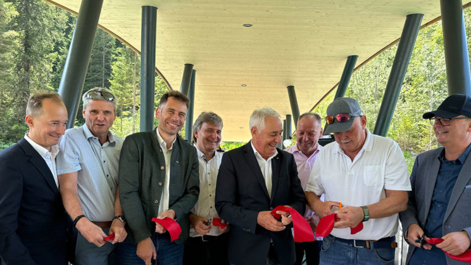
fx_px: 337
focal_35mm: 27
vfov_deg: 42.7
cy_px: 157
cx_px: 236
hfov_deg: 69.9
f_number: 1.78
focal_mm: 6.76
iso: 80
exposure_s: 1/358
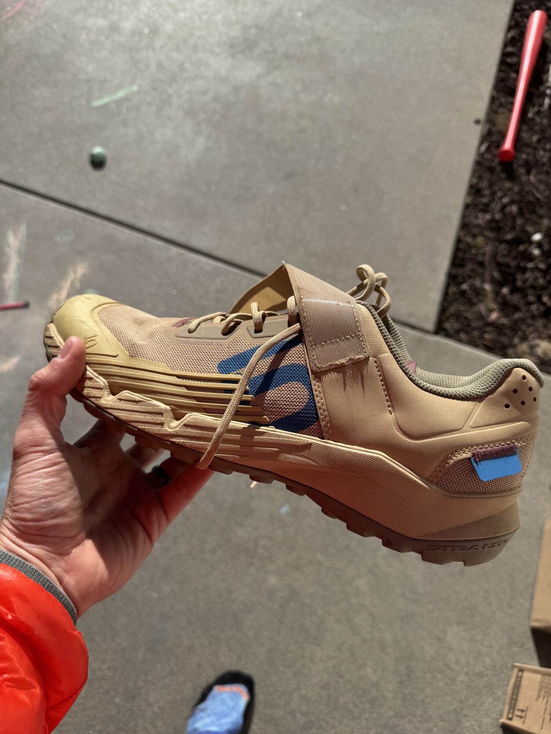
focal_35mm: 24
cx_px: 276
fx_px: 509
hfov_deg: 56.8
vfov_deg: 71.6
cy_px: 367
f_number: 1.78
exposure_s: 1/5348
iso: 80
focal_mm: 6.76
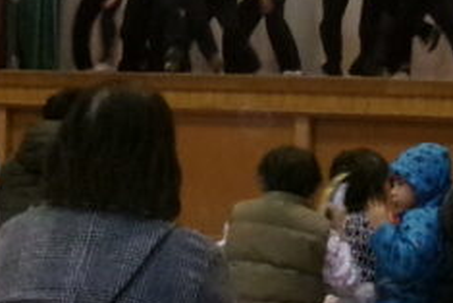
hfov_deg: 10.8
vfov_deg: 7.2
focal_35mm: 190
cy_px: 50
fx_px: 2392
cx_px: 345
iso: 418
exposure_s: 1/34
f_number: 3.9
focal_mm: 5.1
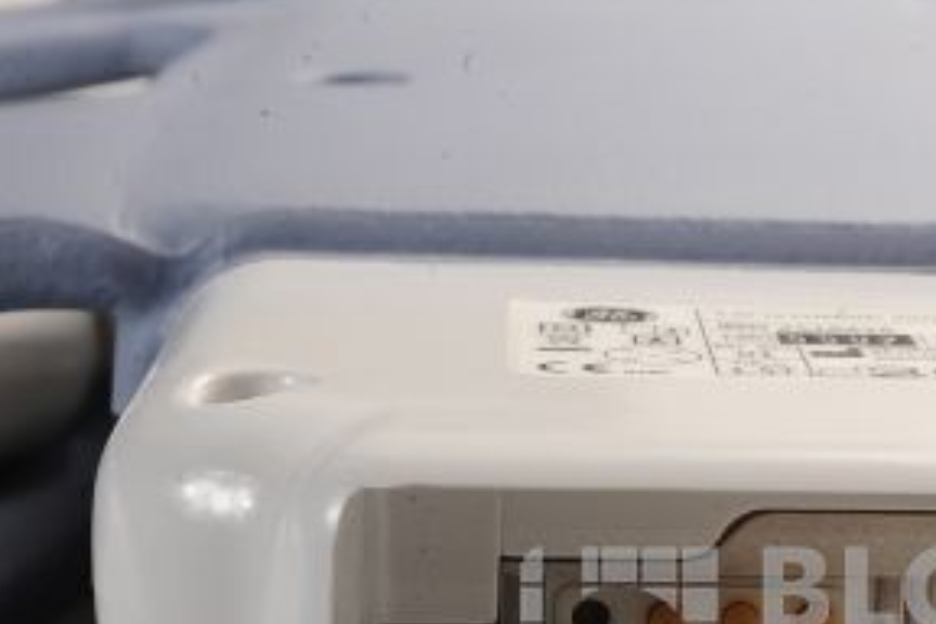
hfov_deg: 19.3
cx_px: 845
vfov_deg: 13.0
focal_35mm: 104
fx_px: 2704
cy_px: 626
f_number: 16
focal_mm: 50
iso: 320
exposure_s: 1/160
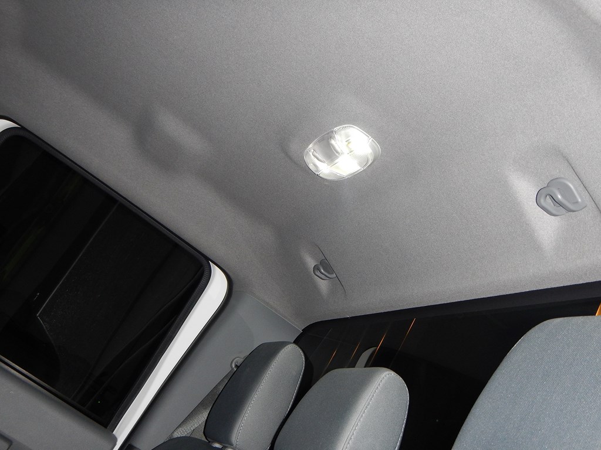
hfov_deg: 47.9
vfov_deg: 36.8
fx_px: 677
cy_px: 225
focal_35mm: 39
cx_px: 300
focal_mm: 7
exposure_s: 1/30
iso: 280
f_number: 4
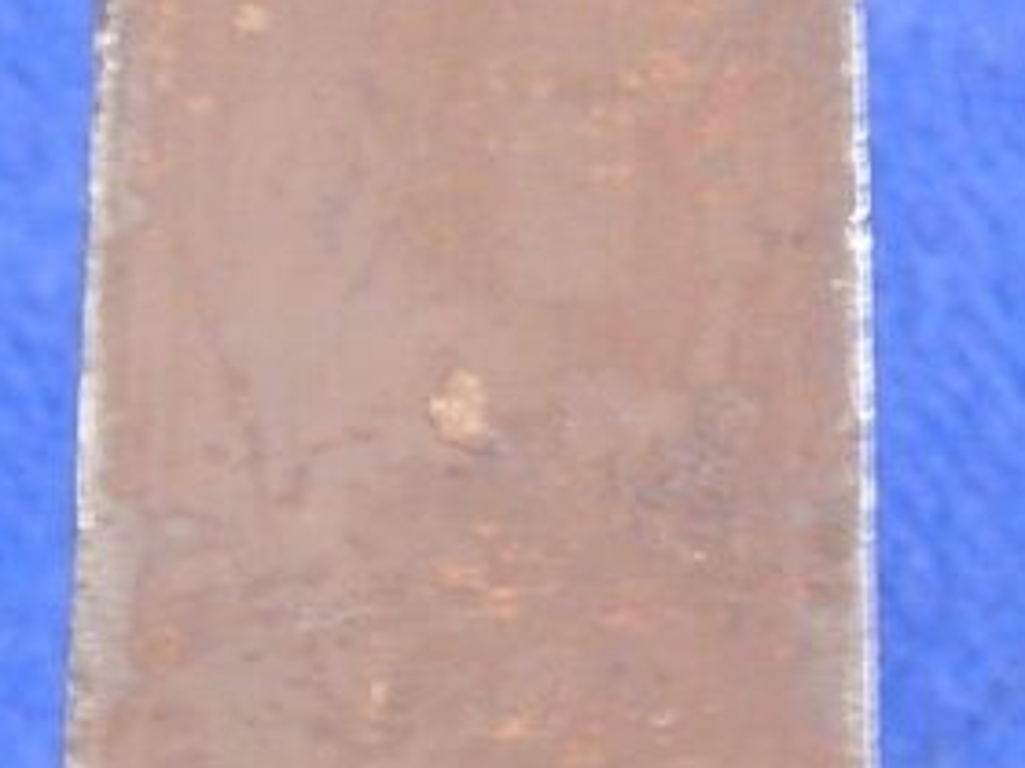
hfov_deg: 11.2
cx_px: 459
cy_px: 720
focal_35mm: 176
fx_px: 5209
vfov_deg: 8.4
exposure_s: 1/8
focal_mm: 8.6
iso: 720
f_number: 3.7
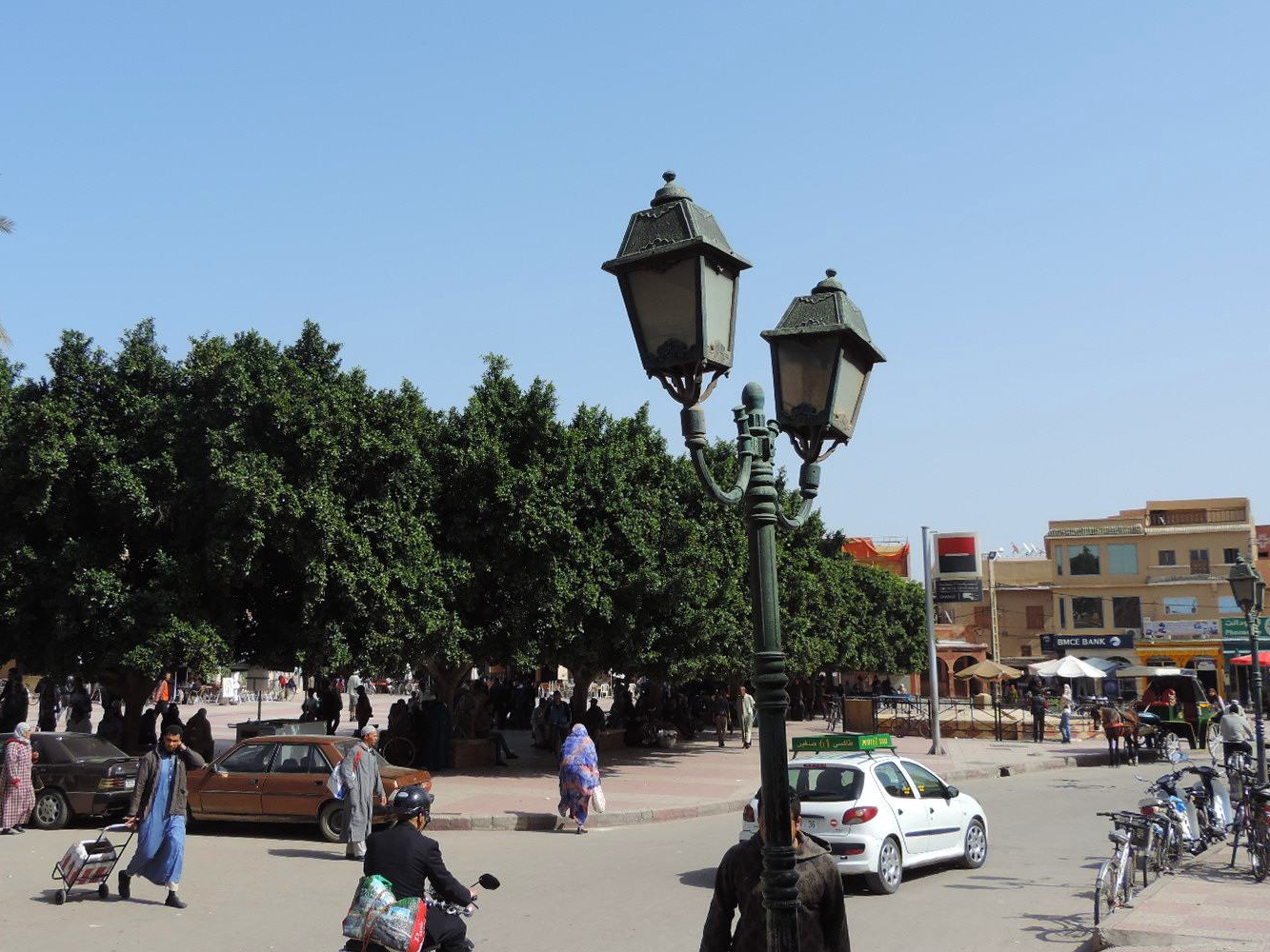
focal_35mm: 36
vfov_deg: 39.6
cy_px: 435
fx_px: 1321
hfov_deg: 51.1
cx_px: 521
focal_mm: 5.3
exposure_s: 1/1250
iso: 80
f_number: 3.1
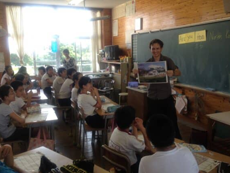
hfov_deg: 50.1
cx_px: 110
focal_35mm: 37
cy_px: 91
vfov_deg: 38.7
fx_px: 246
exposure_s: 1/120
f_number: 2.4
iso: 64
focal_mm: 4.28
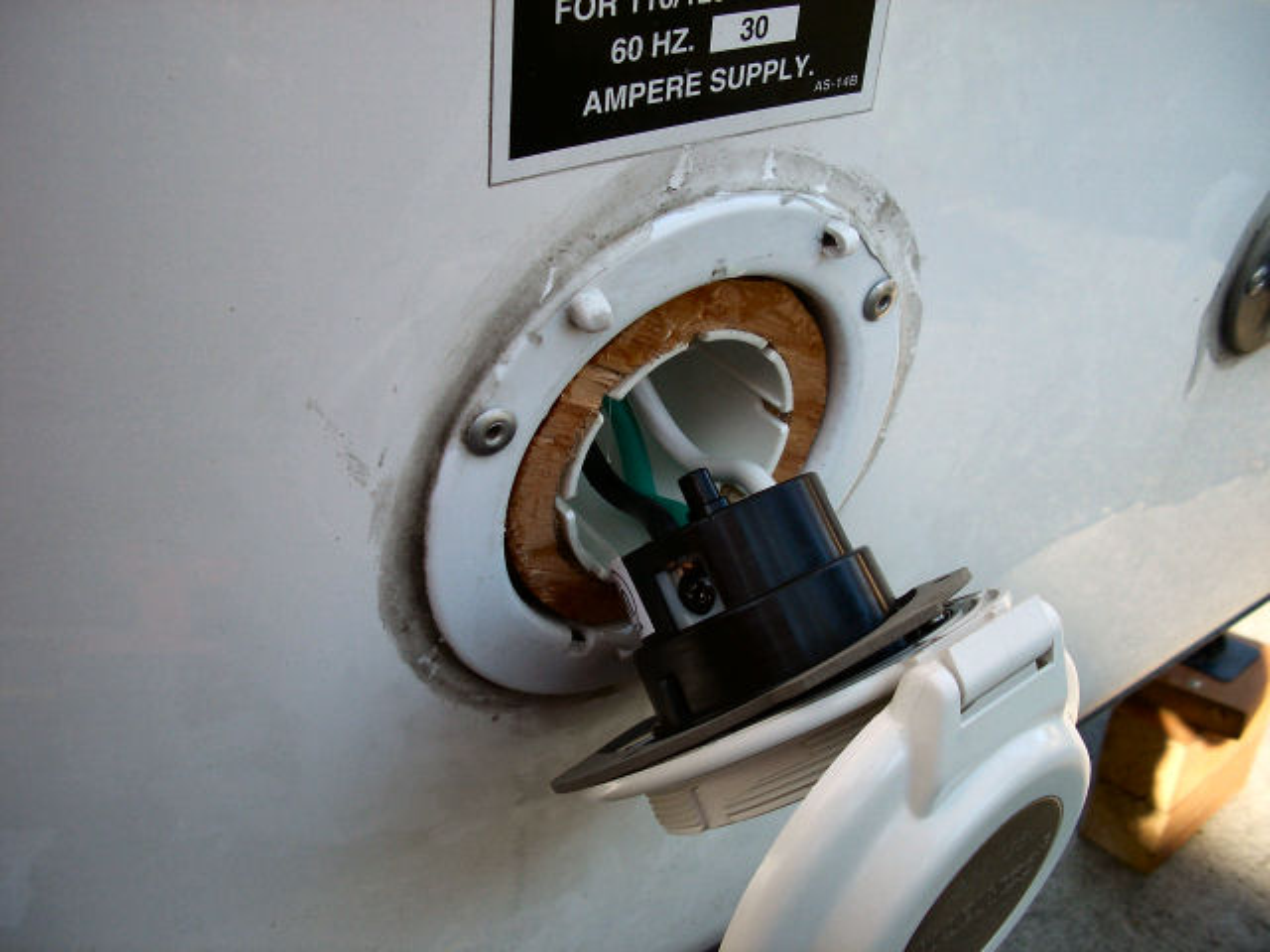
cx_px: 635
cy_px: 476
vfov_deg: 40.7
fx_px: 1284
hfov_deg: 52.6
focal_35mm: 35
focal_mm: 5.8
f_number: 2.6
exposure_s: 1/250
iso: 80
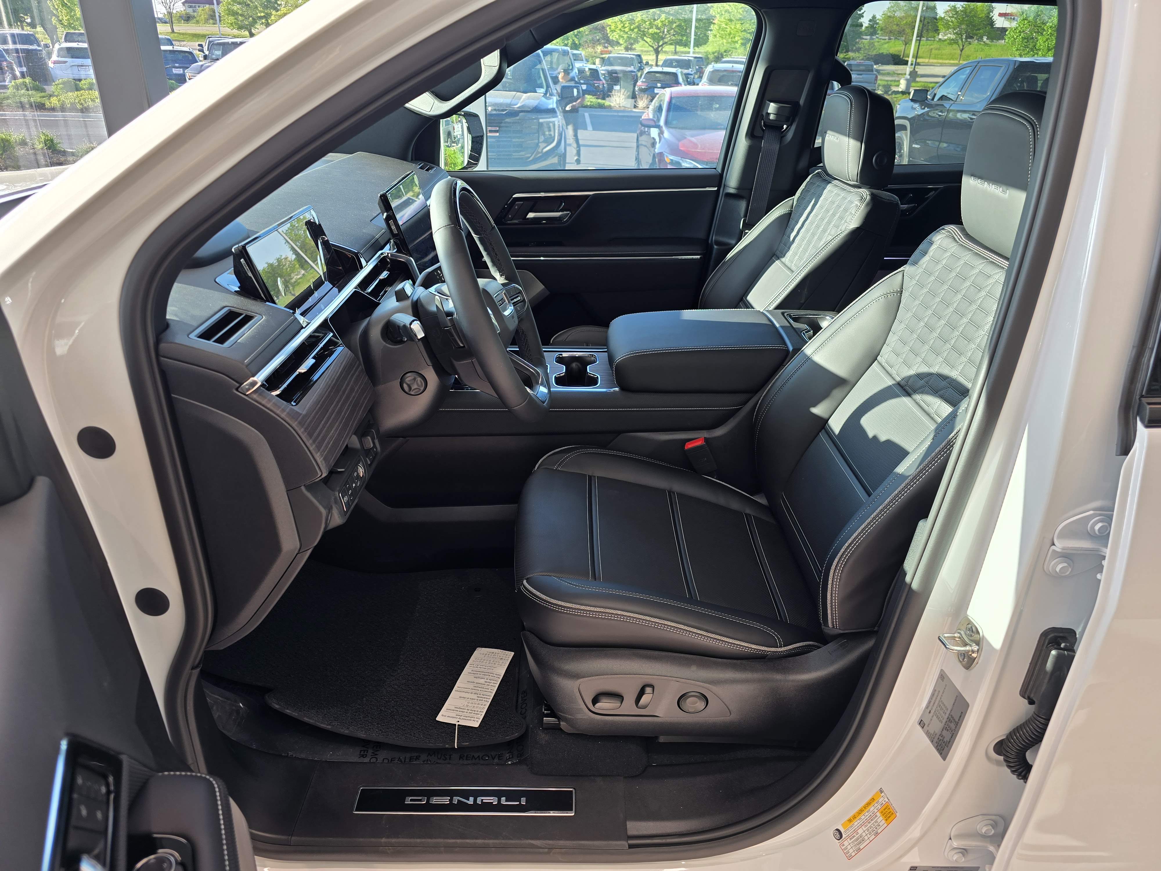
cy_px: 436
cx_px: 580
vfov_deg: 58.9
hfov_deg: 73.9
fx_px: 771
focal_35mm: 23
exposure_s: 1/120
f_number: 1.7
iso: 50
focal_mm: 6.3
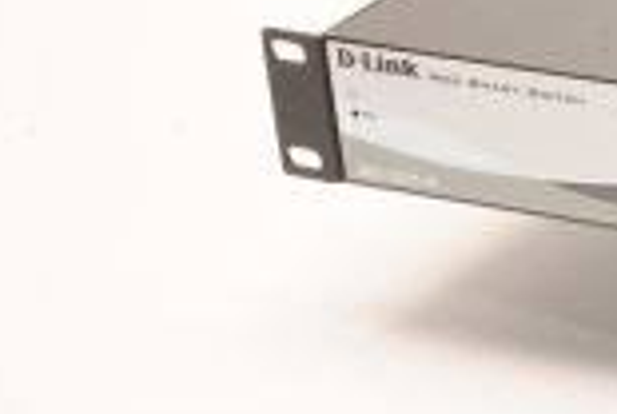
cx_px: 1134
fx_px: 3314
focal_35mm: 193
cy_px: 205
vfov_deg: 7.1
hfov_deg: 10.0
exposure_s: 1/125
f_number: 16
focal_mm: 50
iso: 320
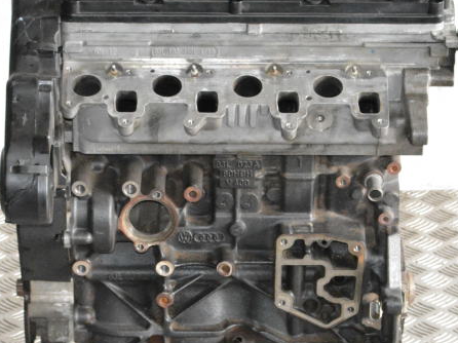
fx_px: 2408
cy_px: 165
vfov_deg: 8.1
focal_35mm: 182
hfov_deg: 10.9
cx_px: 216
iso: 6400
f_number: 8
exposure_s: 1/100
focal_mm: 55
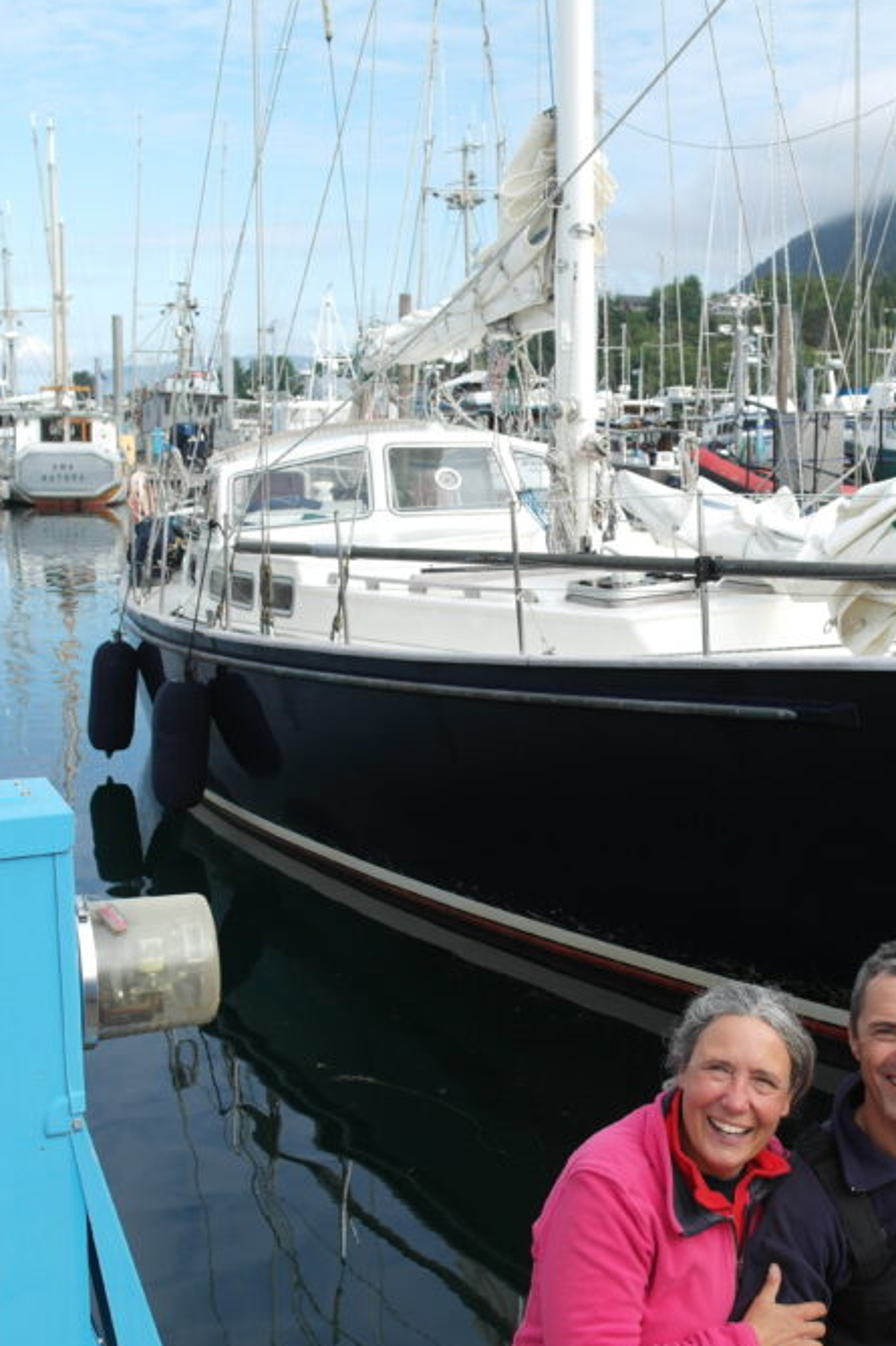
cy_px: 678
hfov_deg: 29.2
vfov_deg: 42.8
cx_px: 530
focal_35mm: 46
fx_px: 1718
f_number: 5.6
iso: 100
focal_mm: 20
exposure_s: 1/250
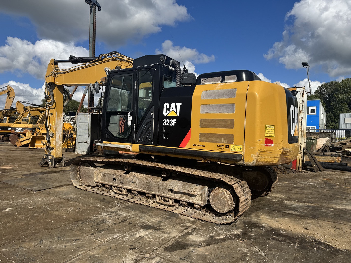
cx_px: 176
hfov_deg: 71.6
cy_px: 132
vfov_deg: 56.8
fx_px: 243
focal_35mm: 24
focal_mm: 6.76
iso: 80
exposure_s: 1/5348
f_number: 1.78
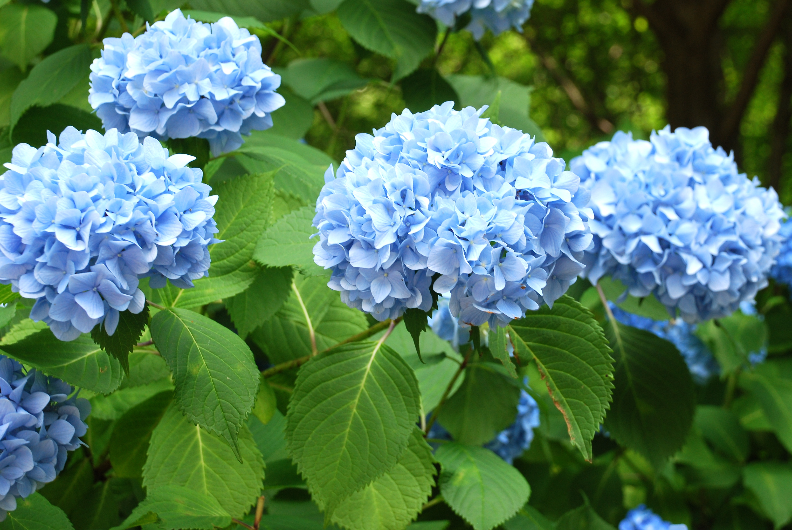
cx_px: 456
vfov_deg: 14.9
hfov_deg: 22.1
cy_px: 229
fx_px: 2027
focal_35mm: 92
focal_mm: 52
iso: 200
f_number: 8
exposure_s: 1/60
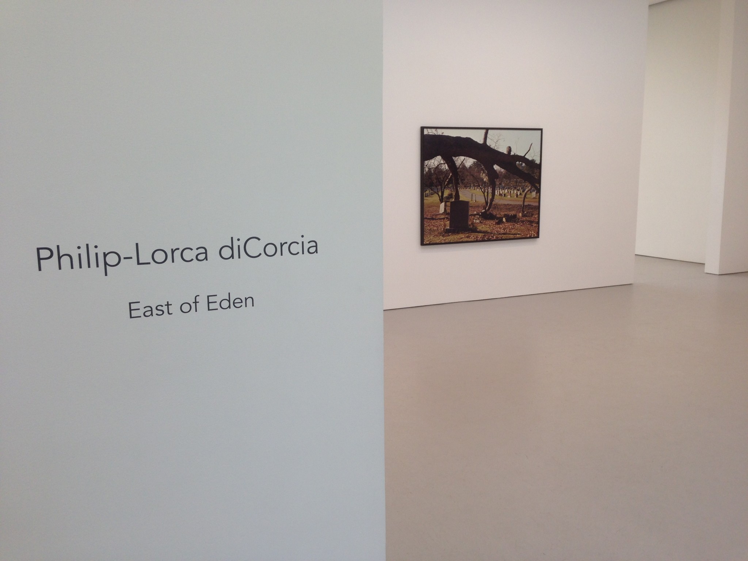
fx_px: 713
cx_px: 374
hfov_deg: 55.4
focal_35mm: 33
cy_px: 280
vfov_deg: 42.9
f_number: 2.4
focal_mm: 4.12
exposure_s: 1/60
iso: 50
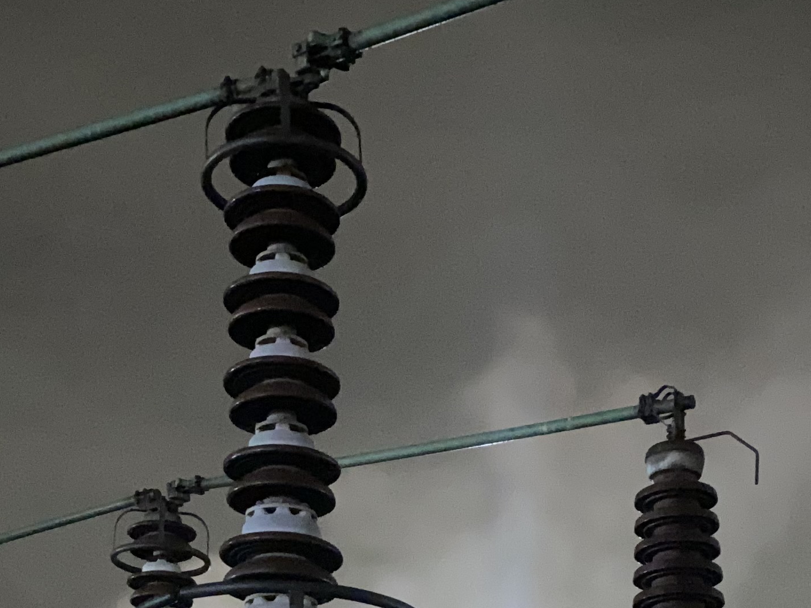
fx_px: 1733
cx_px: 484
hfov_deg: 26.3
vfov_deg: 18.2
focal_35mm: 74
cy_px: 851
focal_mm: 4.25
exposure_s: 1/4
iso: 1250
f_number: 1.8
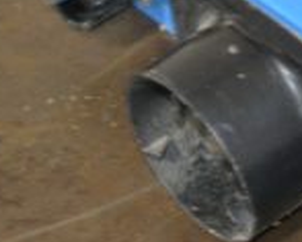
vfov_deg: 8.9
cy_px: -27
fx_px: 1539
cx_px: 520
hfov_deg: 10.6
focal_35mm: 172
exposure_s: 1/60
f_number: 4.5
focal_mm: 30
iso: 1600
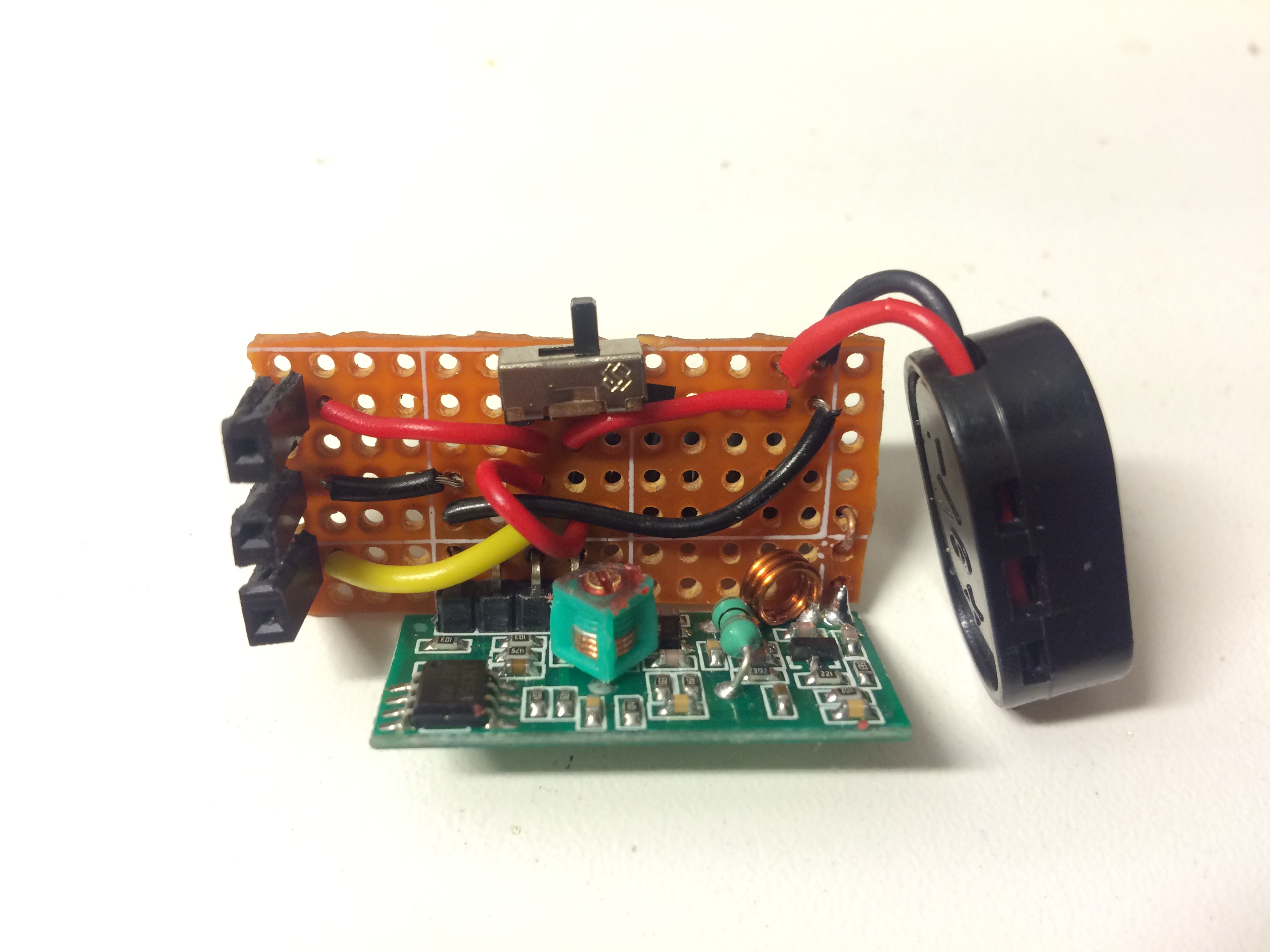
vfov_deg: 48.2
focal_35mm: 29
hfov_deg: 61.7
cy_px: 476
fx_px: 1064
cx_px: 635
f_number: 2.2
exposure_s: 1/30
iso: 80
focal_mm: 4.15
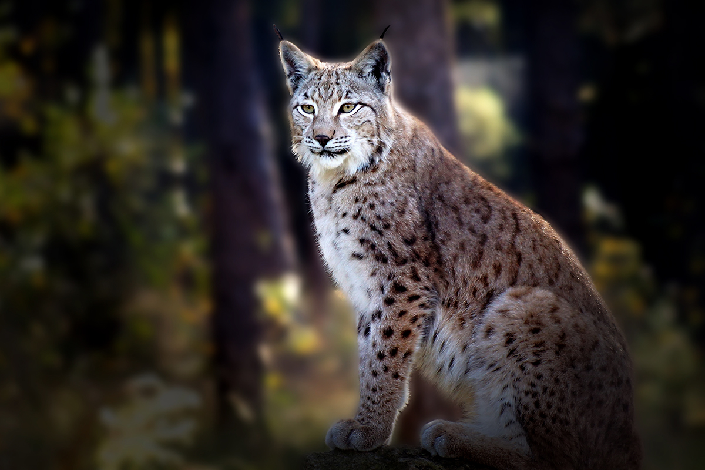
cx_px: 352
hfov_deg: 9.1
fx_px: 4406
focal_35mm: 225
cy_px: 235
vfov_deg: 6.1
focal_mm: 150
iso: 200
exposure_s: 1/200
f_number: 5.6
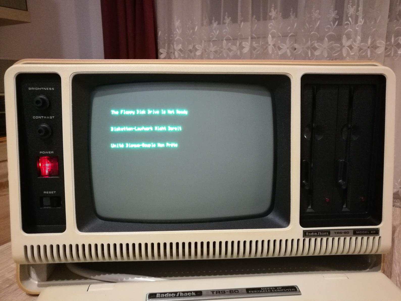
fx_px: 313
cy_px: 150
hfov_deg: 65.3
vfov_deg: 51.4
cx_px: 200
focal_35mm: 27
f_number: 2.2
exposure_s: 1/17.1
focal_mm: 4.5
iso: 800
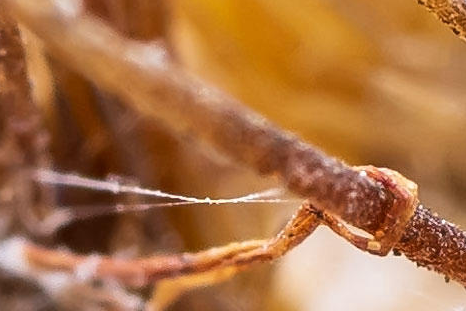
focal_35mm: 268
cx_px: -177
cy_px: 392
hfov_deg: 7.6
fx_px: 3470
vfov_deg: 5.1
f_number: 14
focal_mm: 50
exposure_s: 1/200
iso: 200
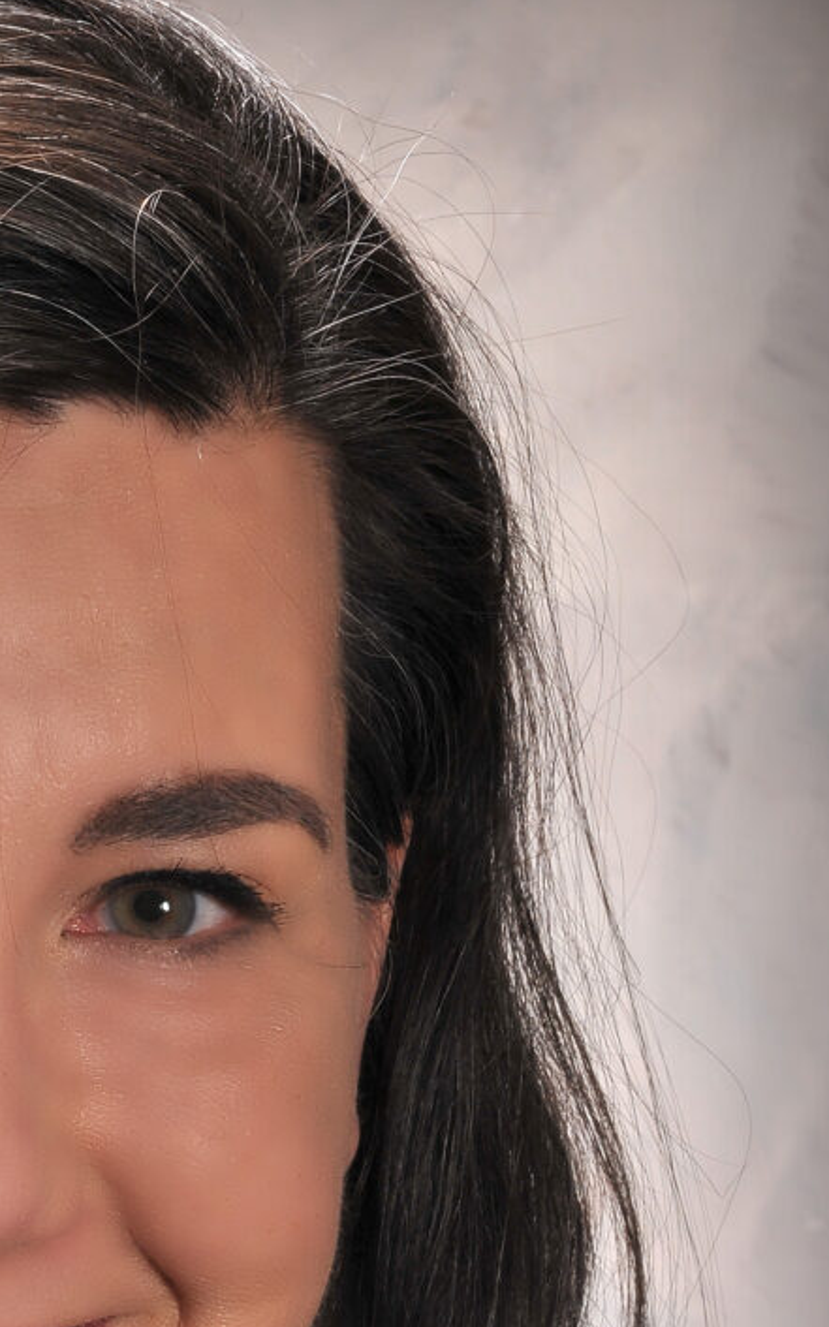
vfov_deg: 6.3
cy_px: 1345
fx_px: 12017
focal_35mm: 332
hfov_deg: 3.9
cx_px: -90
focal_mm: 85
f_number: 14
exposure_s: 1/100
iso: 200
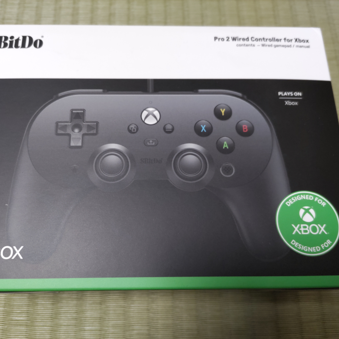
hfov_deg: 52.5
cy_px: 171
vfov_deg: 52.5
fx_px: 343
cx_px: 153
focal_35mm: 31
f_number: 1.79
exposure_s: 1/50
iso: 207
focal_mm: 4.8
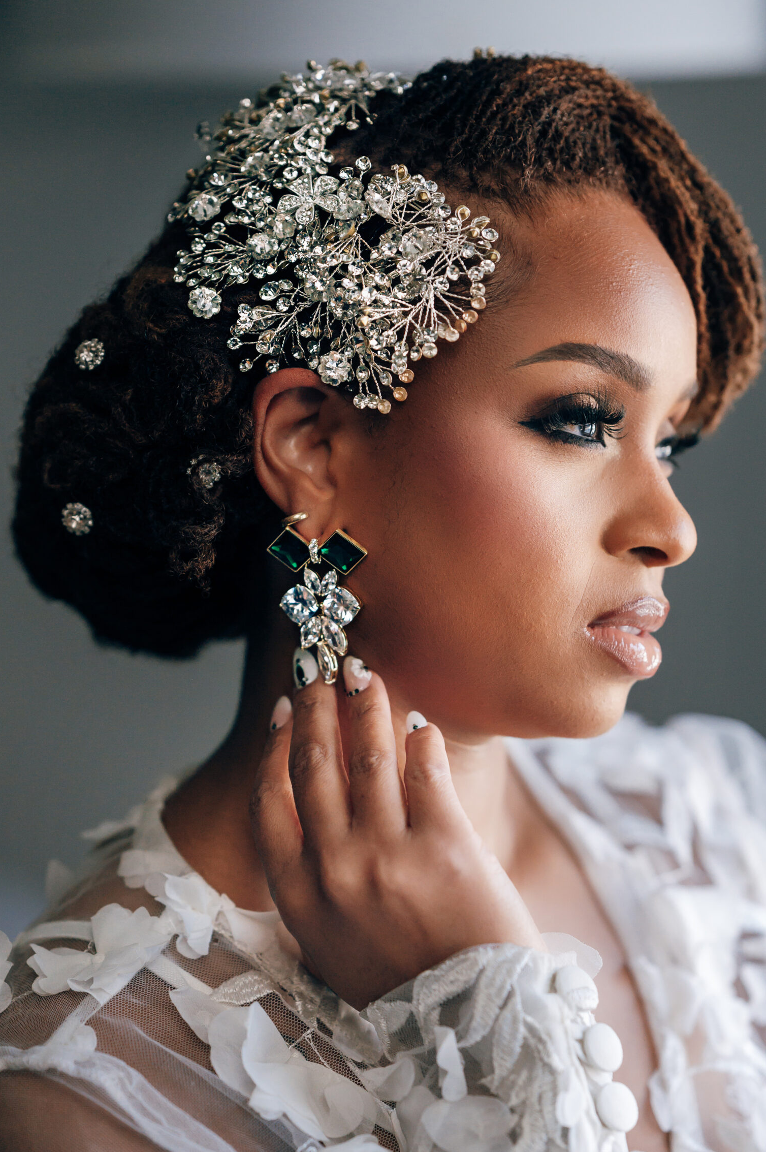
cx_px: 365
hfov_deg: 14.2
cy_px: 626
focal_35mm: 96
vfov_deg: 21.2
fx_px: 3068
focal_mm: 85
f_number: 2.2
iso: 4000
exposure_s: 1/1250
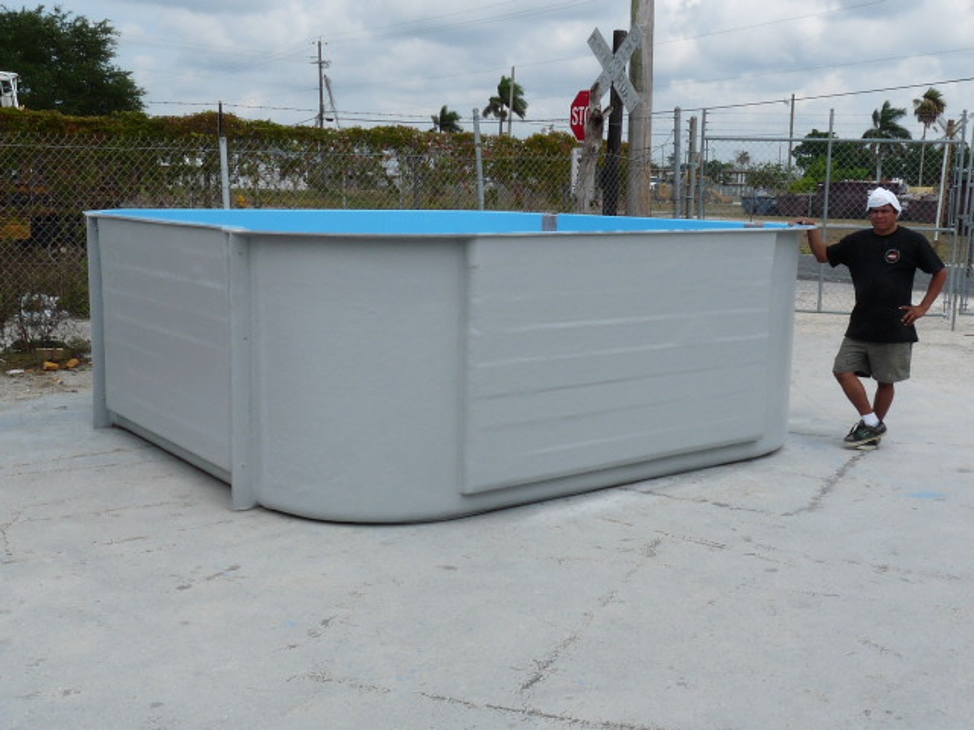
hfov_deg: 47.9
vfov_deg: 36.8
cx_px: 487
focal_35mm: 39
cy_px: 365
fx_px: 1097
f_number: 6.3
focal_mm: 4.8
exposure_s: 1/400
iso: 100
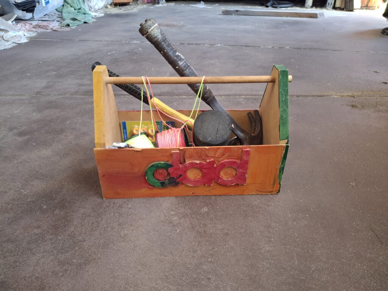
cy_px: 146
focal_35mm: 25
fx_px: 280
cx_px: 194
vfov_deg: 54.9
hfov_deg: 69.4
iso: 200
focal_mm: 4.69
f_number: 1.8
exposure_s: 1/50
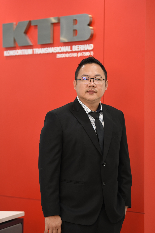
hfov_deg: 10.7
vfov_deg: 16.0
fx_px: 827
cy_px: 117
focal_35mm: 128
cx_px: 75
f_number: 2.8
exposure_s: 1/160
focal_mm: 112
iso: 800
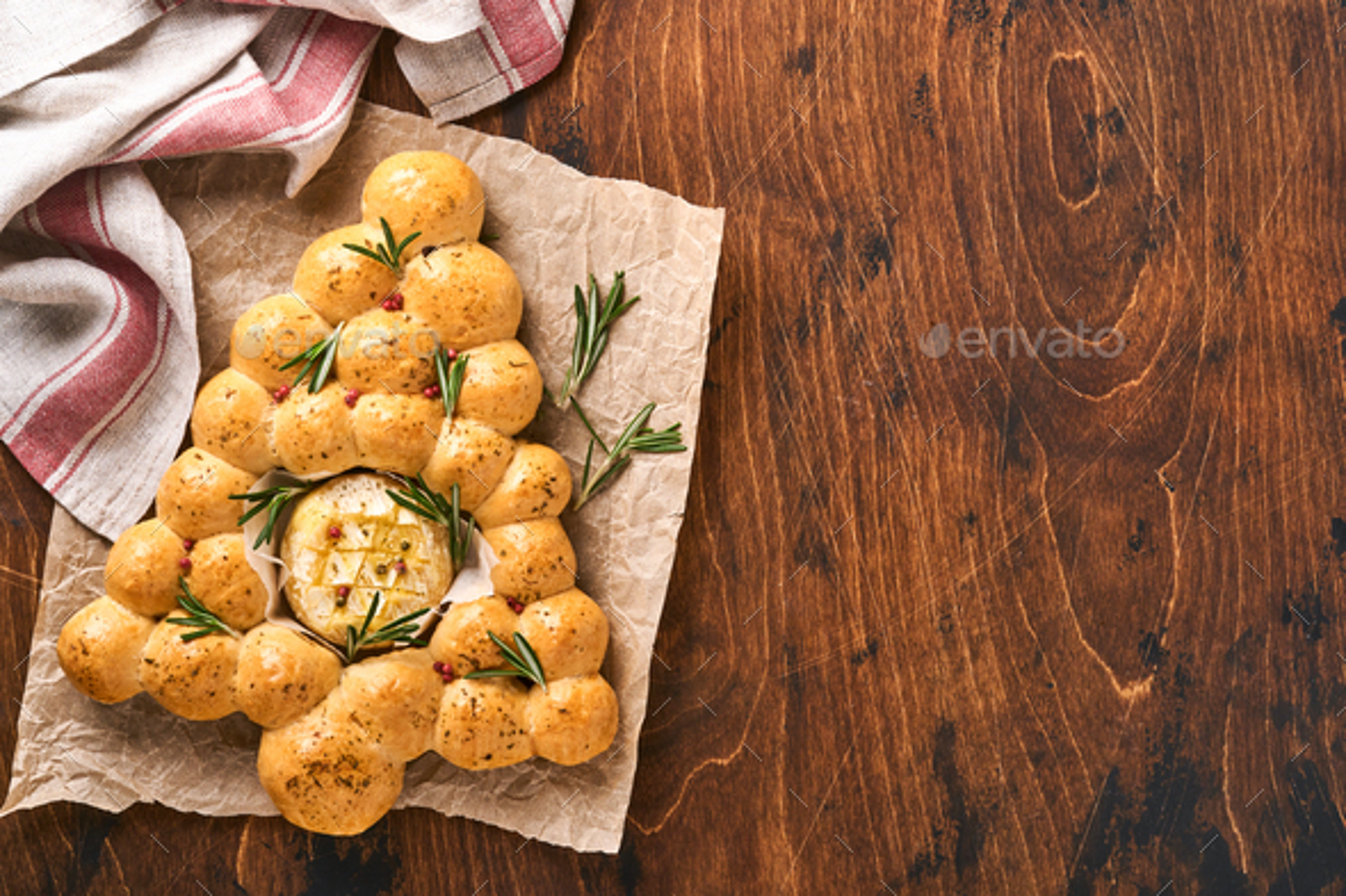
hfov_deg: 22.6
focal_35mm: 90
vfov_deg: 15.2
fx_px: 3364
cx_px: 673
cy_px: 448
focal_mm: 60
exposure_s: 1/160
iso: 160
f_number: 9
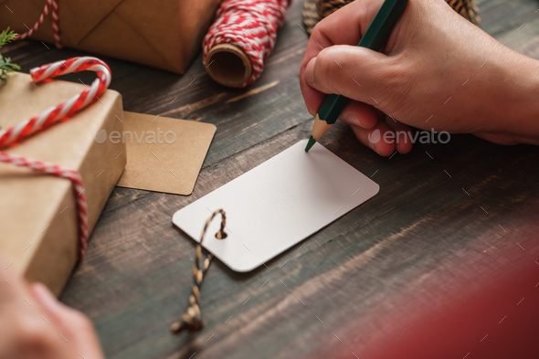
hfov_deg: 24.2
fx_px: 1257
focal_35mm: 84
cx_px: 270
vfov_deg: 16.3
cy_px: 180
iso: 400
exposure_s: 1/160
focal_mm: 56
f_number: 2.8
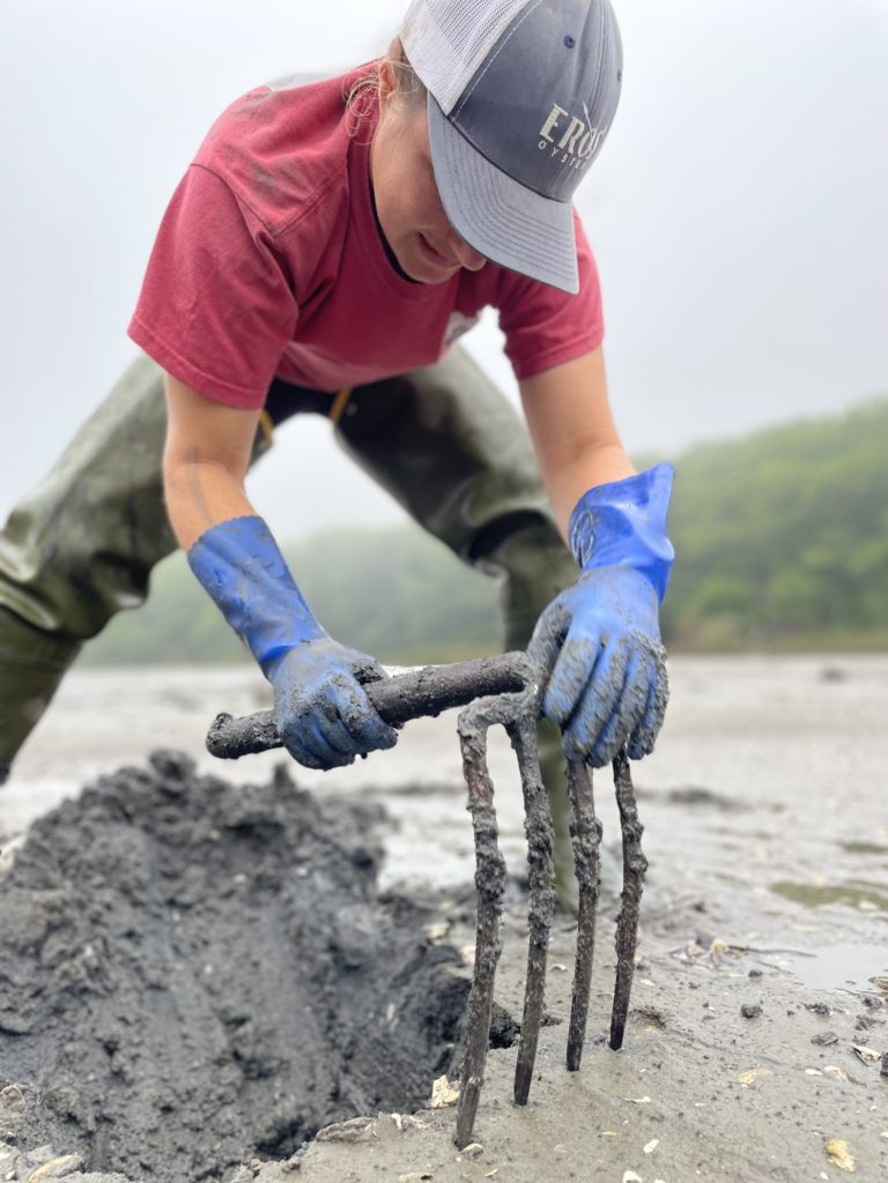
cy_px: 592
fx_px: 889
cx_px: 444
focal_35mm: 26
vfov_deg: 67.3
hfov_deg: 53.1
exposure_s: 1/159
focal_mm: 4.2
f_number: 1.6
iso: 32
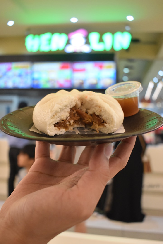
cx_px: 82
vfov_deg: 55.1
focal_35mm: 34
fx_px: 234
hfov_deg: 38.4
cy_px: 122
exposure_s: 1/125
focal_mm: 23
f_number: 4
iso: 1600
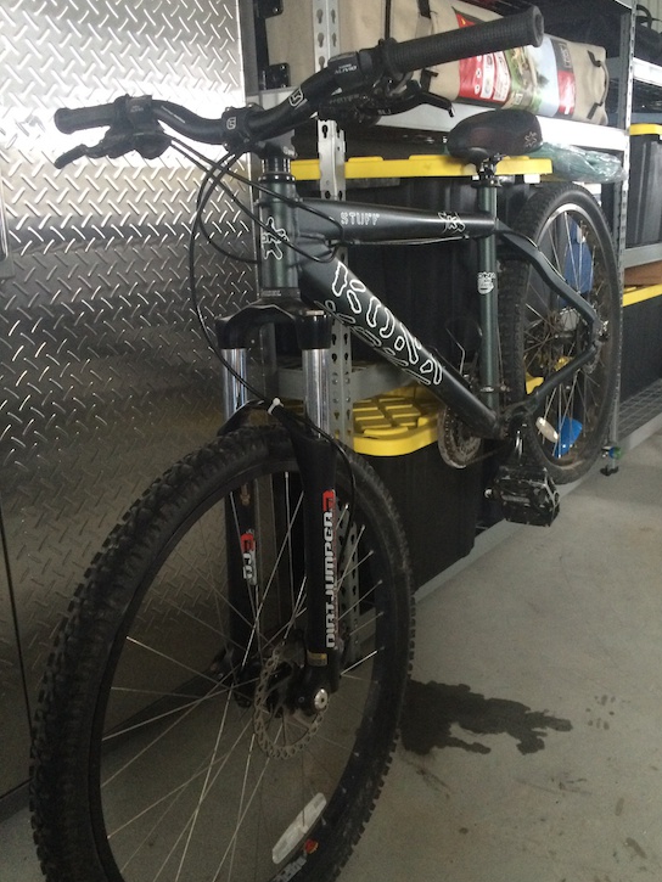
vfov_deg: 56.8
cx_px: 363
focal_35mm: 32
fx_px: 816
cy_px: 426
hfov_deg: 44.1
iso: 320
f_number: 2.2
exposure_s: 1/24
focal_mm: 4.15
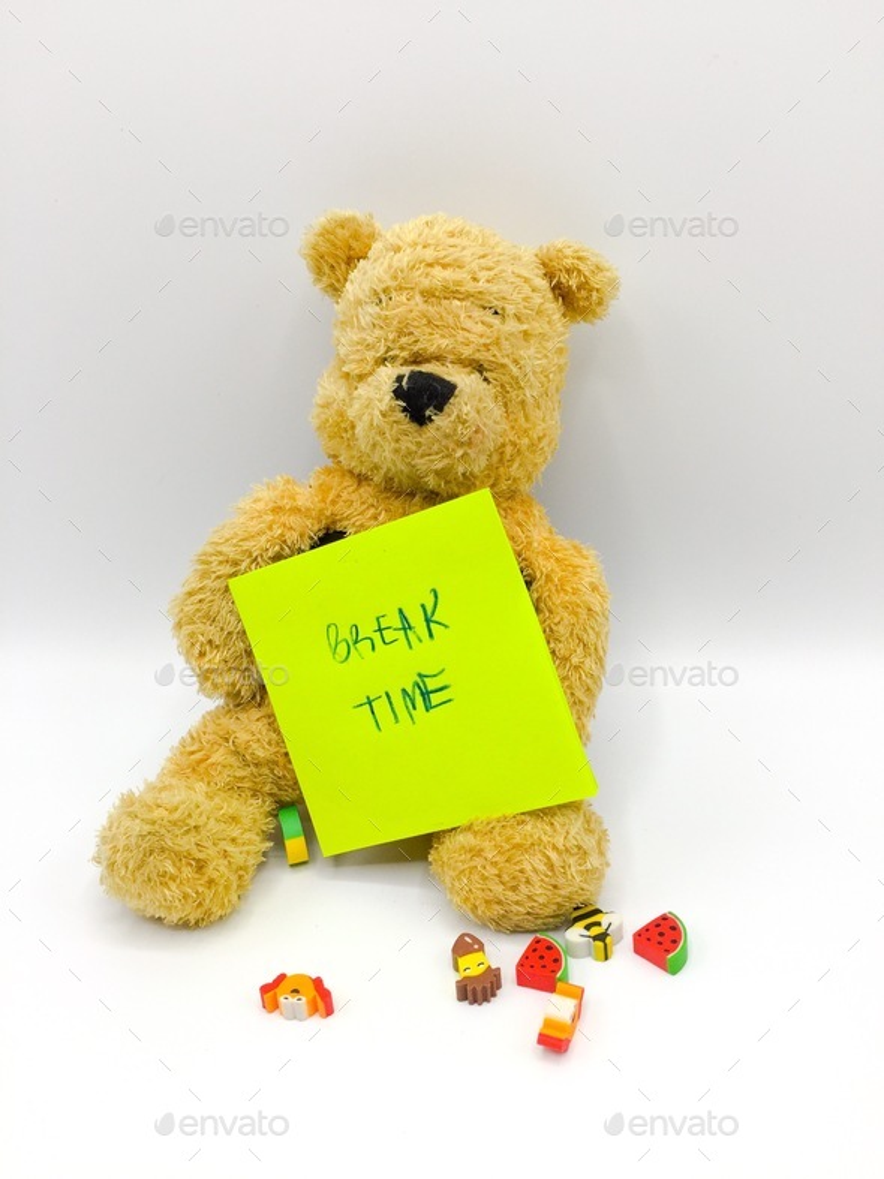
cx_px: 442
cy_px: 590
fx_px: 988
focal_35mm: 29
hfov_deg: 48.2
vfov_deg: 61.7
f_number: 2.2
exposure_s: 1/824
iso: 32
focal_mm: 4.15
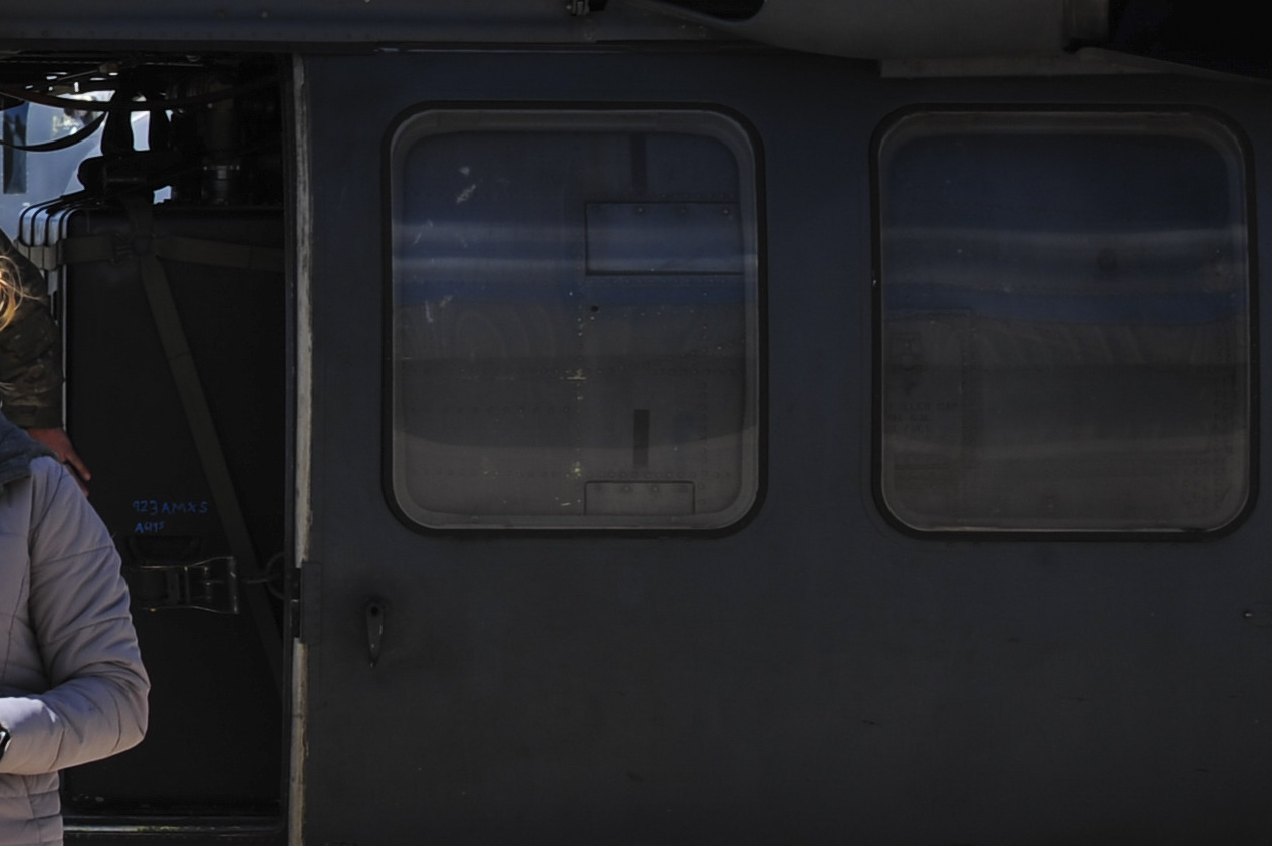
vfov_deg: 5.4
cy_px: 386
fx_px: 8898
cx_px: -376
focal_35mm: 252
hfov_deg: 8.1
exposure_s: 1/200
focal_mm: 75
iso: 100
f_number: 11
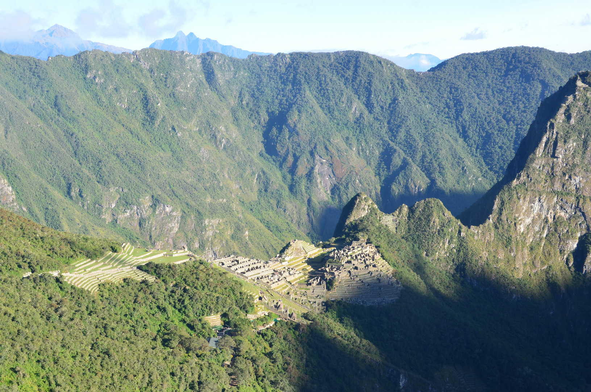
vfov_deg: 25.6
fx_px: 860
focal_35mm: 52
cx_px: 296
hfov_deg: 37.9
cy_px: 196
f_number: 11
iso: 200
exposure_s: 1/100
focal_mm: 35
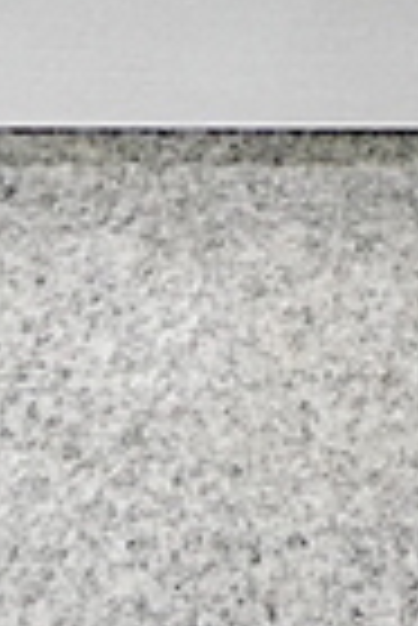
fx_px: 3857
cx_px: 863
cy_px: -658
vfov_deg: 8.7
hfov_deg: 6.0
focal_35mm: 222
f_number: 3.5
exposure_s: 1/10
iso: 200
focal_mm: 5.4
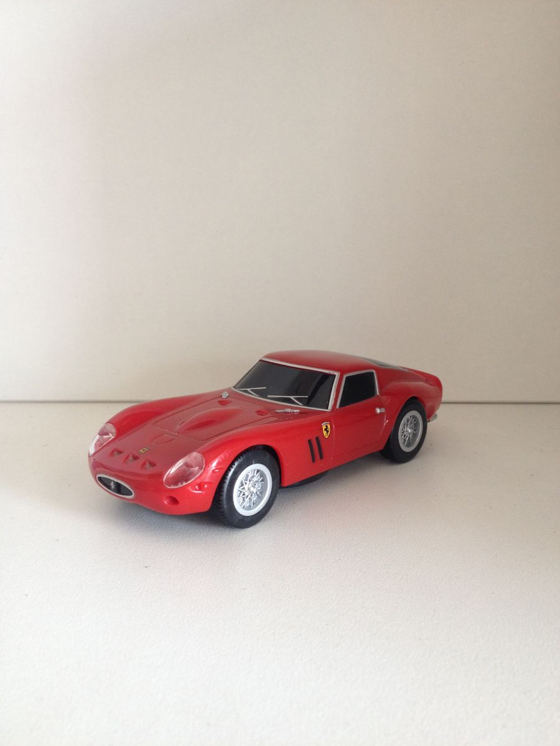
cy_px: 373
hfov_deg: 40.7
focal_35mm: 35
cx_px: 280
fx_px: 755
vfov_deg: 52.6
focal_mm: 4.28
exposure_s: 1/20
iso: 50
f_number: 2.4
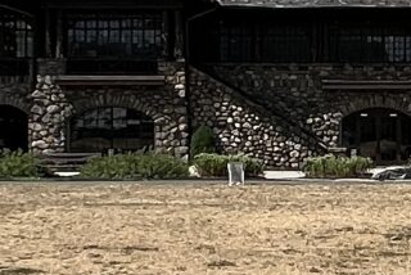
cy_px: 136
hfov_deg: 18.7
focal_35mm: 108
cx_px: 329
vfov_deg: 12.7
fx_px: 1234
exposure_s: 1/1908
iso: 32
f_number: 1.8
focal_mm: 1.57
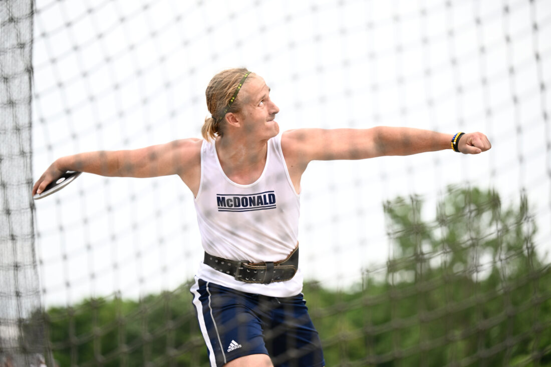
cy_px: 184
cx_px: 276
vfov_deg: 11.0
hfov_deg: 16.4
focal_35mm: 125
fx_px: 1913
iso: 320
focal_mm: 125
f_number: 2.8
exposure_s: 1/1600
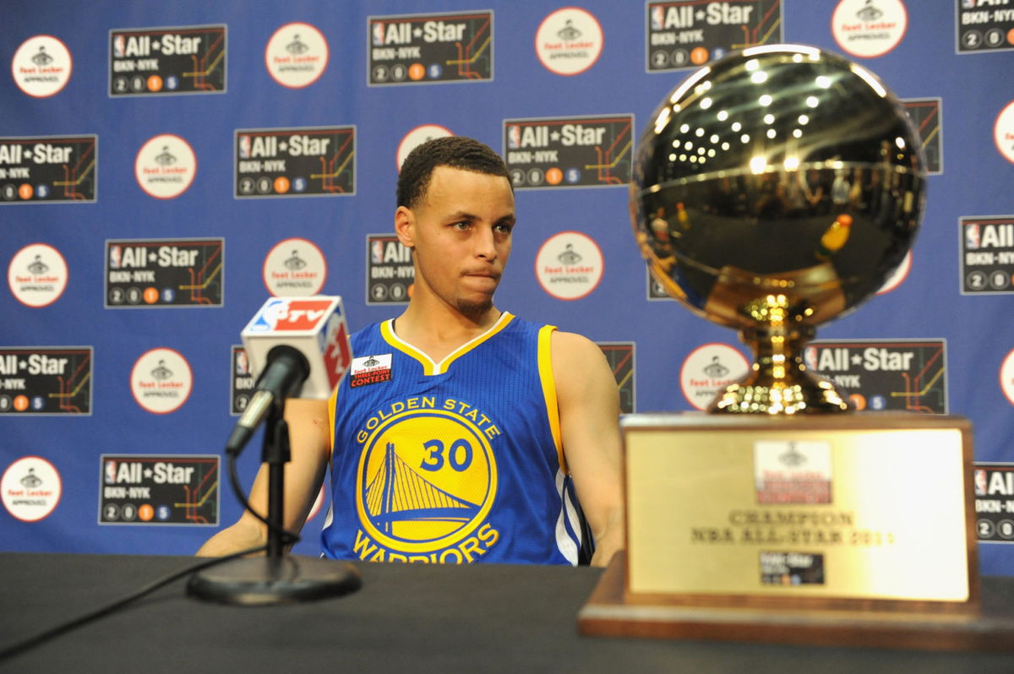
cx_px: 507
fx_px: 1069
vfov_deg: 35.0
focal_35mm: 38
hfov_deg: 50.7
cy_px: 337
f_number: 3.2
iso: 2500
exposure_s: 1/320
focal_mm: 38
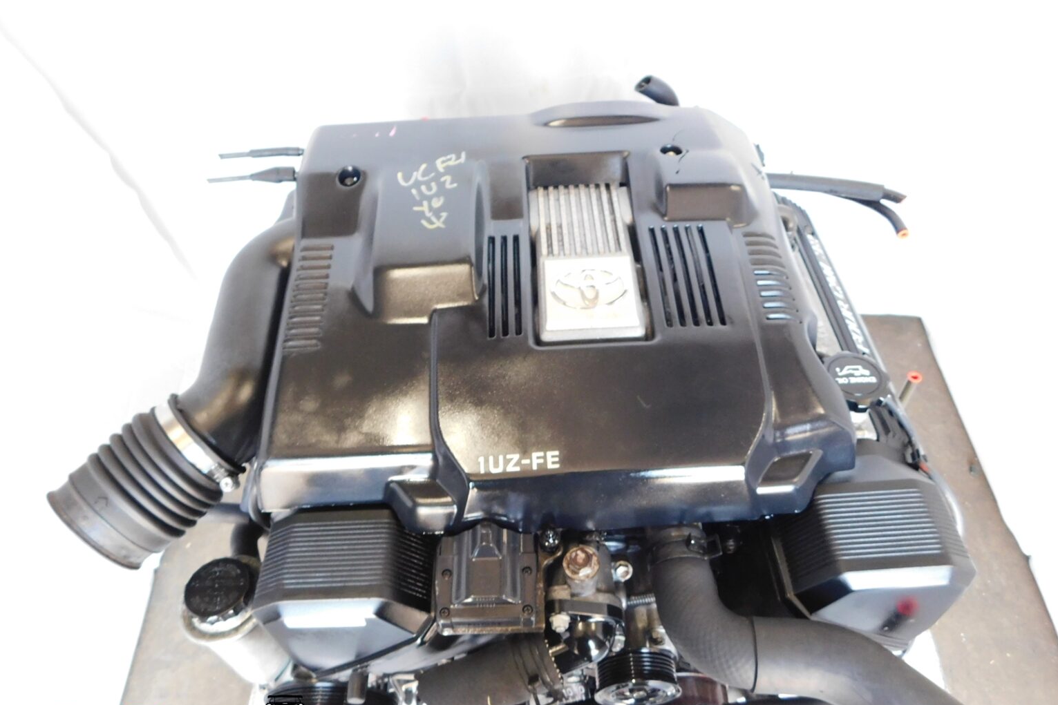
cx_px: 530
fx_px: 705
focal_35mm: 24
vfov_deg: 53.0
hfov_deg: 73.7
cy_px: 391
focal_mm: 4
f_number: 3
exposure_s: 1/25
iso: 400
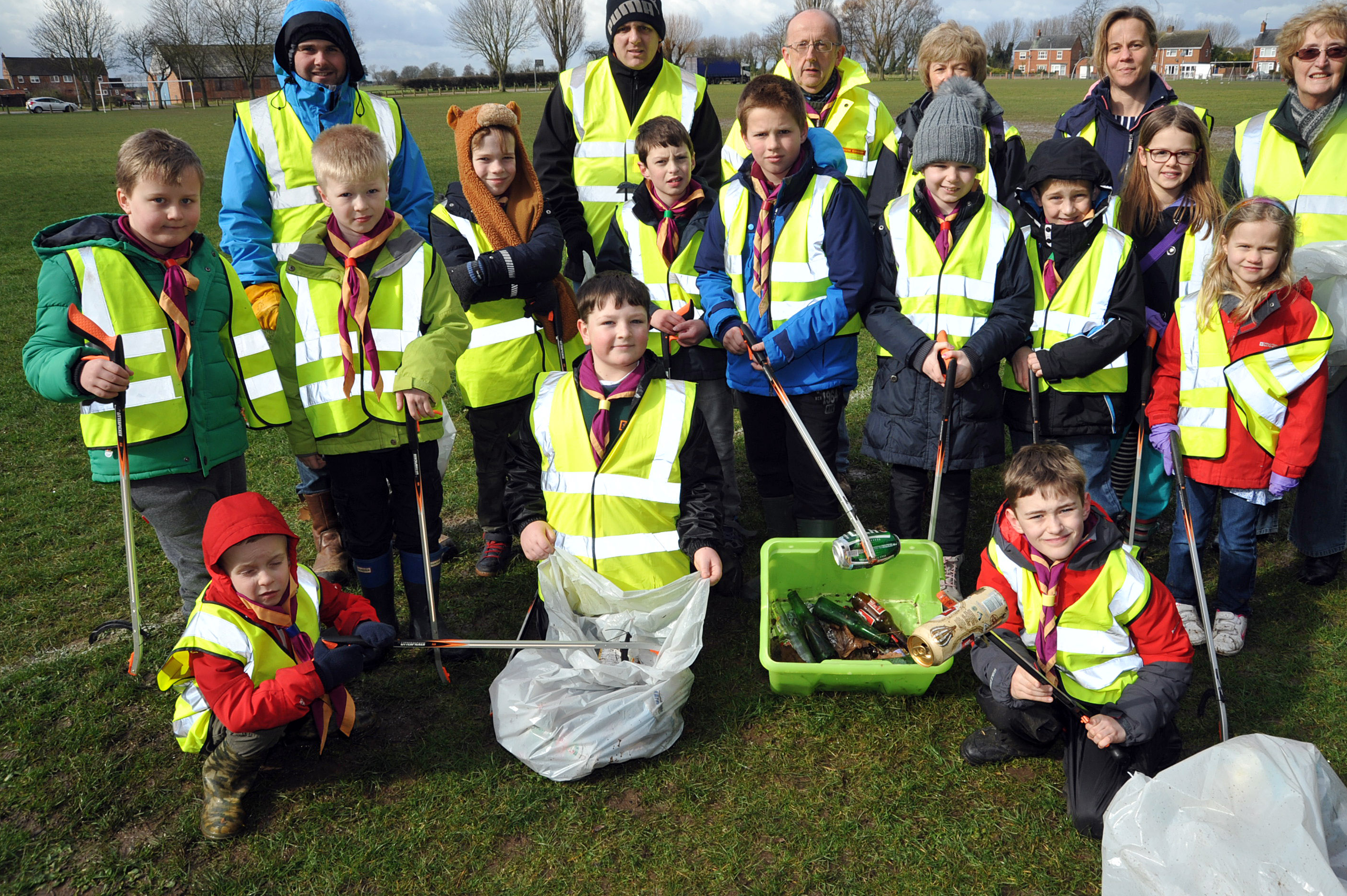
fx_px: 1010
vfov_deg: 47.9
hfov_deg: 67.3
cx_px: 722
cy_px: 427
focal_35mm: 27
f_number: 16
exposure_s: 1/250
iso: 500
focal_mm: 24
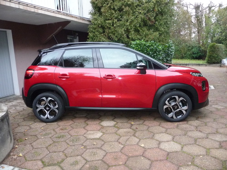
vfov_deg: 49.7
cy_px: 85
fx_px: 184
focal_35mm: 28
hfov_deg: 63.4
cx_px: 114
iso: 400
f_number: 3.3
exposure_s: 1/30
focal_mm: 4.7
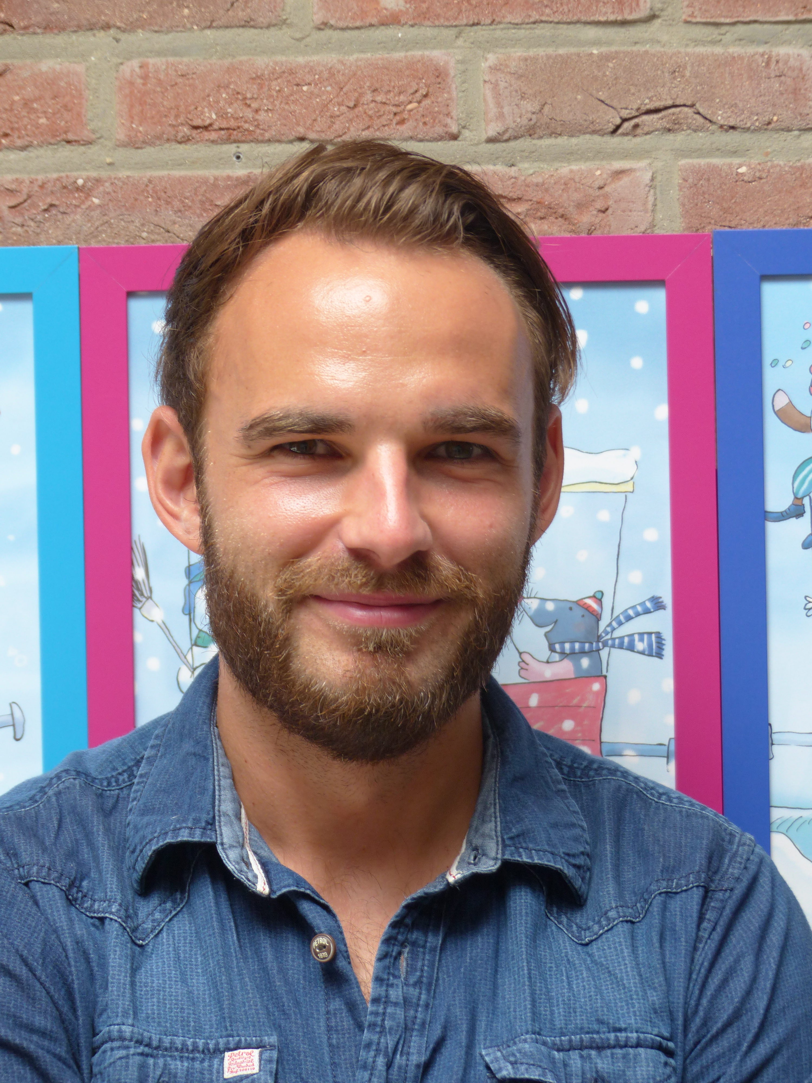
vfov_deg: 18.4
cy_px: 542
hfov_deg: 13.8
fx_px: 3347
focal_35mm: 107
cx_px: 406
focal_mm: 19.2
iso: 100
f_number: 2.8
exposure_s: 1/60
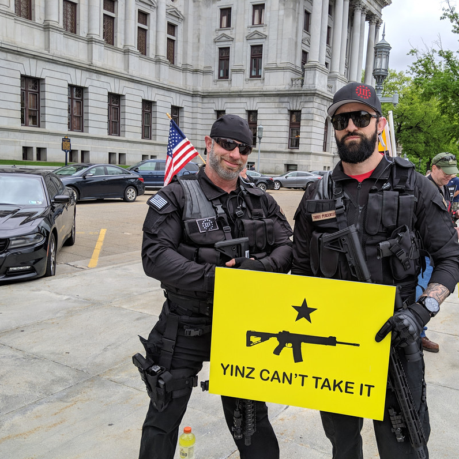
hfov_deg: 50.6
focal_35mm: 32
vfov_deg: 51.1
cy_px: 229
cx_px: 283
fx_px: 480
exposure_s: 1/870
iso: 43
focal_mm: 4.44
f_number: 1.8
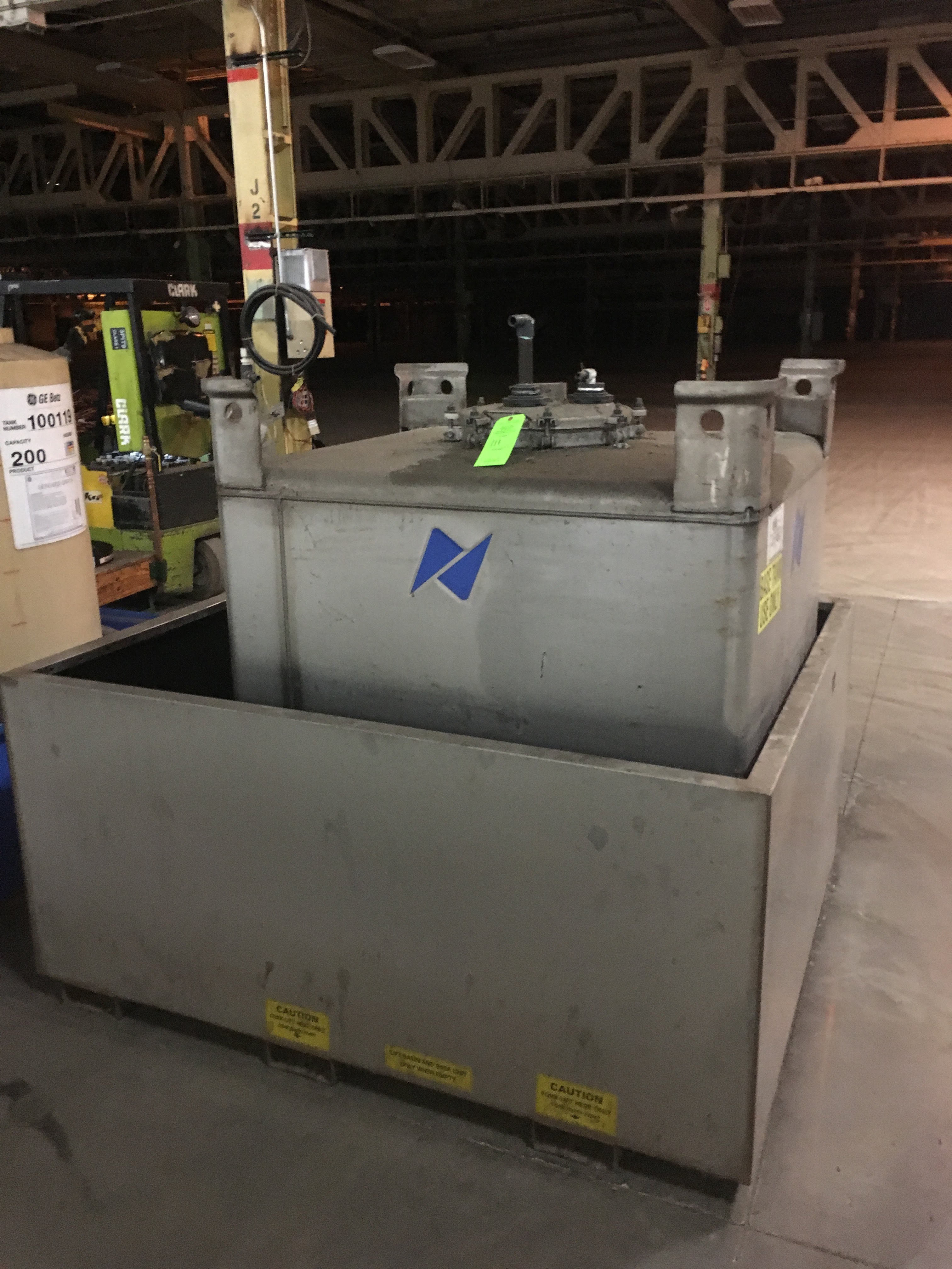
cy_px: 634
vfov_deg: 61.7
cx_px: 476
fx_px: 1063
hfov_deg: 48.2
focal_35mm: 29
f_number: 2.2
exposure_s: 1/15
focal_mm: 4.15
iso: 400
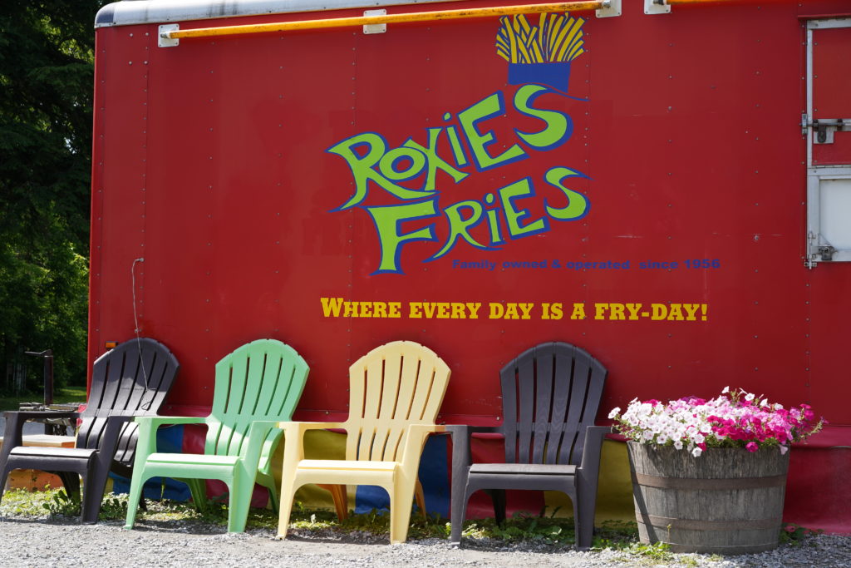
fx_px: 1300
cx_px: 426
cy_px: 284
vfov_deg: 24.6
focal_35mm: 55
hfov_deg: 36.2
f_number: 9
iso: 100
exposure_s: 1/100
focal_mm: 55
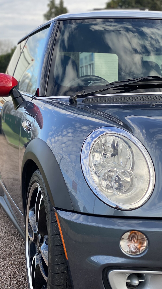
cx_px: 65
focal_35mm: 68
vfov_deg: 30.9
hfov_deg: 17.7
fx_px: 519
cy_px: 169
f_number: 2
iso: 20
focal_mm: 6
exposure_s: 1/229
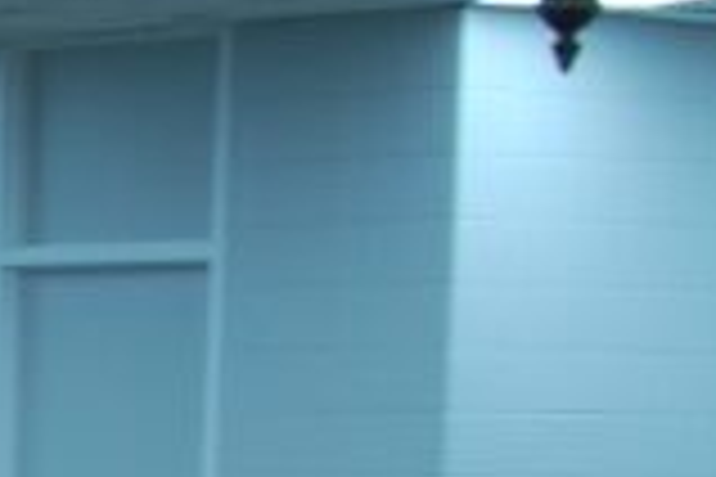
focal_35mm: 213
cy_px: 862
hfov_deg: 8.2
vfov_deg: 6.3
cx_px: -1450
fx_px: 4236
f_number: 10
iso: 400
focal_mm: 22
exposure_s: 1/8
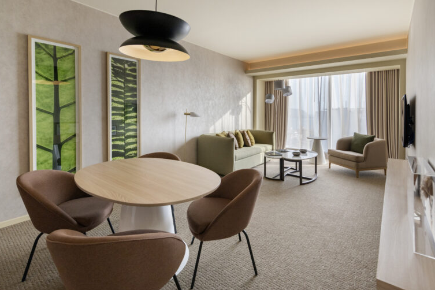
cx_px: 228
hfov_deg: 93.2
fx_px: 205
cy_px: 149
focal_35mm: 17
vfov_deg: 70.4
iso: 250
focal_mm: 16
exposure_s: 1/320
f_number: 4.5
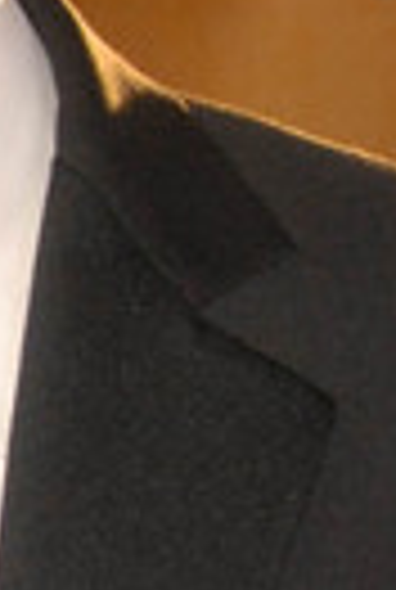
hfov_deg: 2.9
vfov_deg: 4.4
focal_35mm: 468
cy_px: 817
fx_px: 7681
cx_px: -970
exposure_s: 1/250
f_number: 8
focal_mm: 40
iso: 500
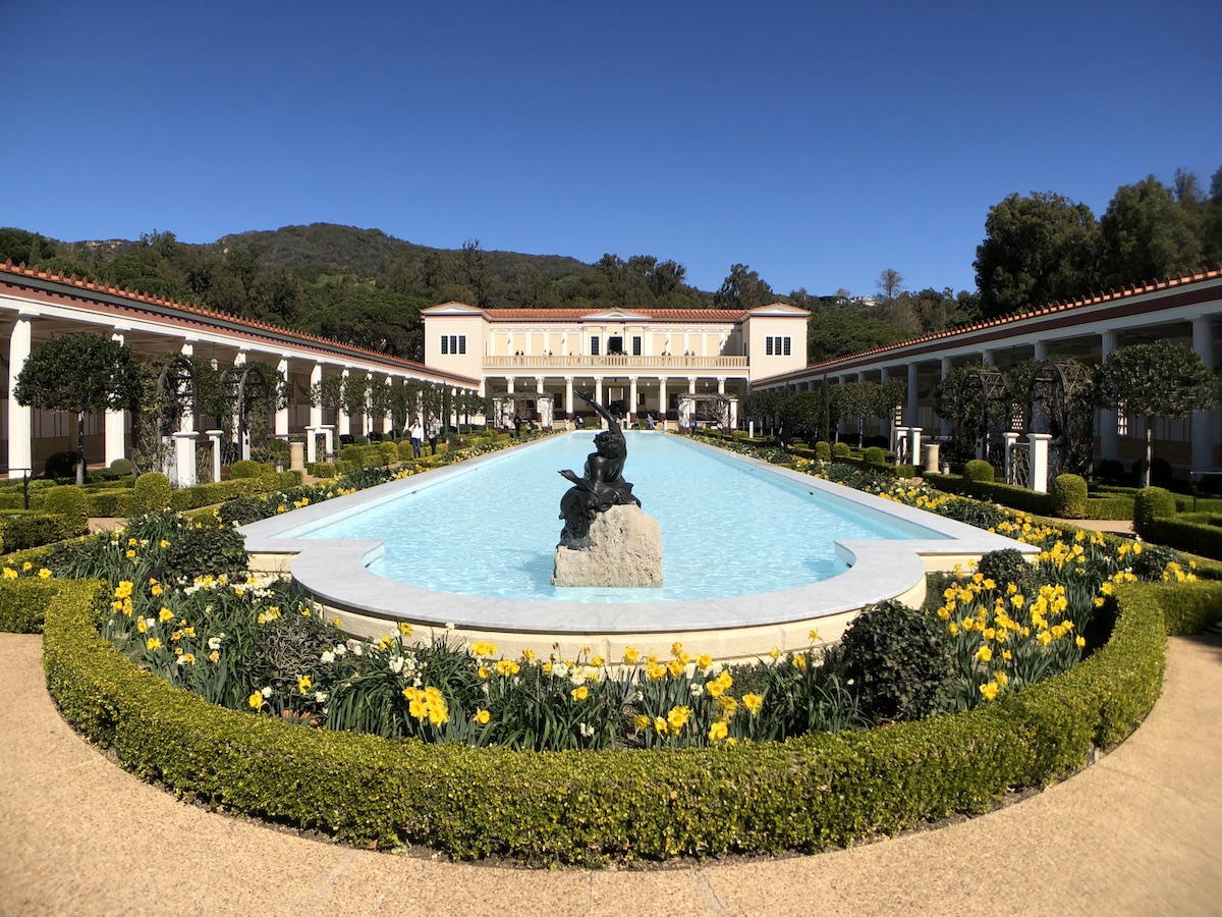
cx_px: 611
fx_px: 988
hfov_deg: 63.4
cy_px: 458
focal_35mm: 28
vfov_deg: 49.7
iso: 20
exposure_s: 1/3205
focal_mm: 4
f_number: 1.8
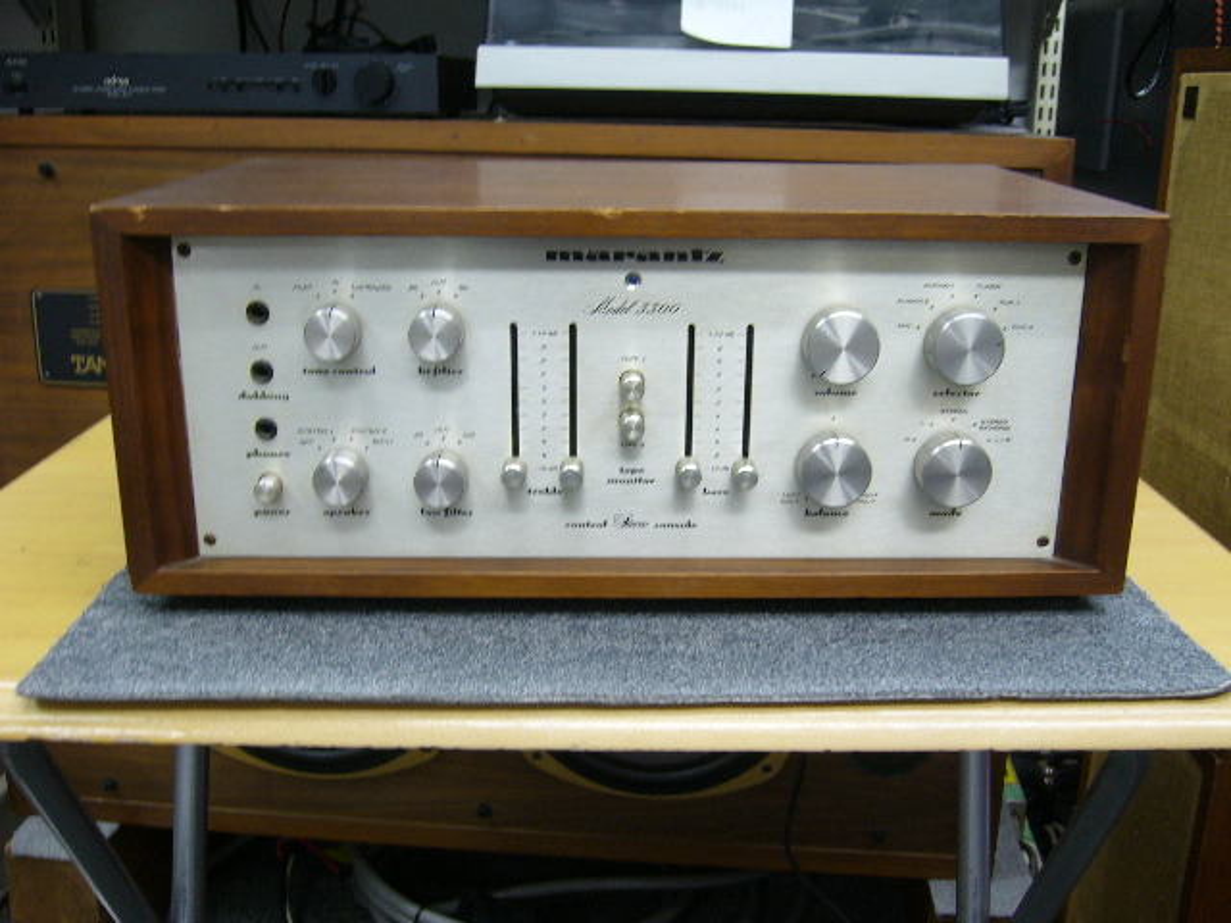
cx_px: 616
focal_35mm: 35
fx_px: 1245
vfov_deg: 40.7
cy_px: 462
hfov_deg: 52.6
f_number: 2.8
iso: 100
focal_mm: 5.8
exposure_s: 1/15
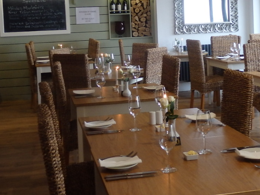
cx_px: 146
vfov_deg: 21.7
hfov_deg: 28.9
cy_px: 44
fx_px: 503
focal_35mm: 67
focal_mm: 4.5
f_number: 3
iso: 200
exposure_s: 1/30
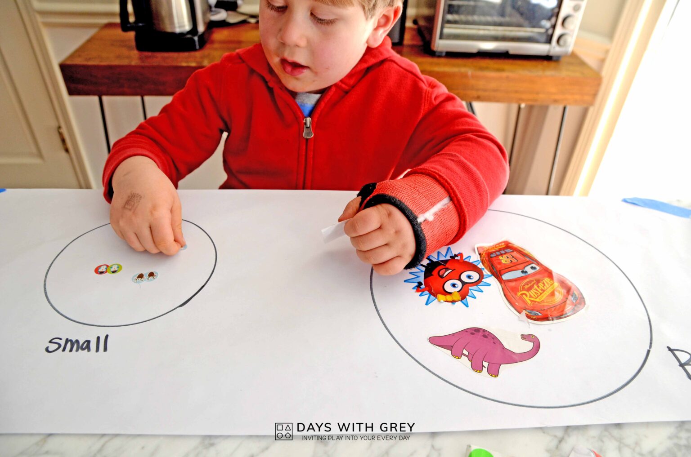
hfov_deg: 70.6
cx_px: 346
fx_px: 488
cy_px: 228
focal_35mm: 26
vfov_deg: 50.2
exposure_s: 1/80
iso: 400
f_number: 4.5
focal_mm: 17
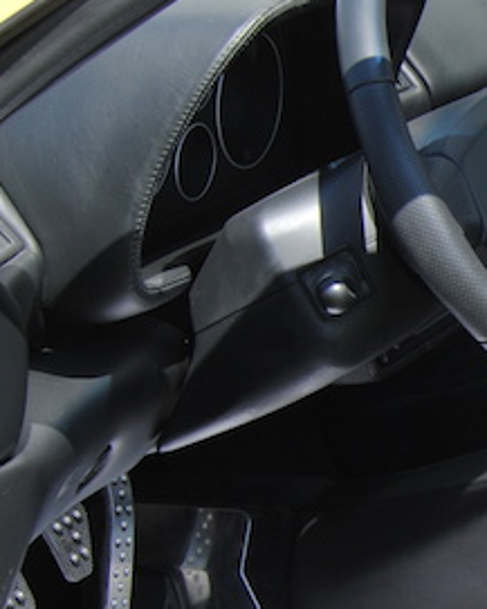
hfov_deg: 12.9
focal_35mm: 104
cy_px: 415
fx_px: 1873
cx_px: 981
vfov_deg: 18.4
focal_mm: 20
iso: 100
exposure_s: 1/160
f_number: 6.3
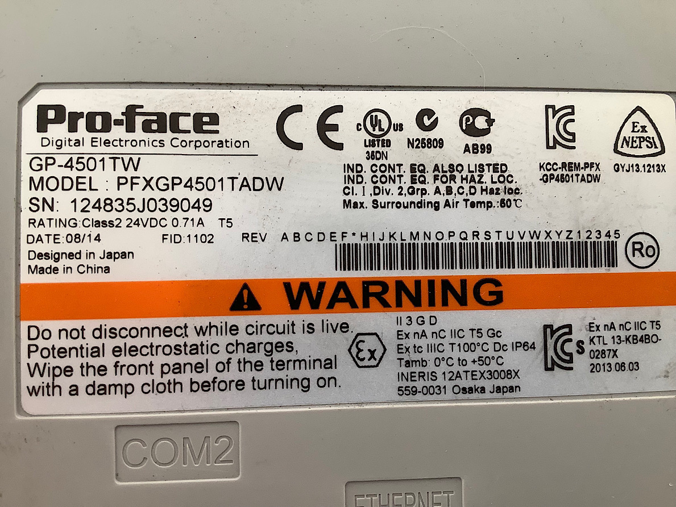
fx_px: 605
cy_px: 254
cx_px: 338
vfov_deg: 45.4
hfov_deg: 58.3
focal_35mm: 31
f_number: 2.4
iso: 50
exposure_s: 1/50
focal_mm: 3.3
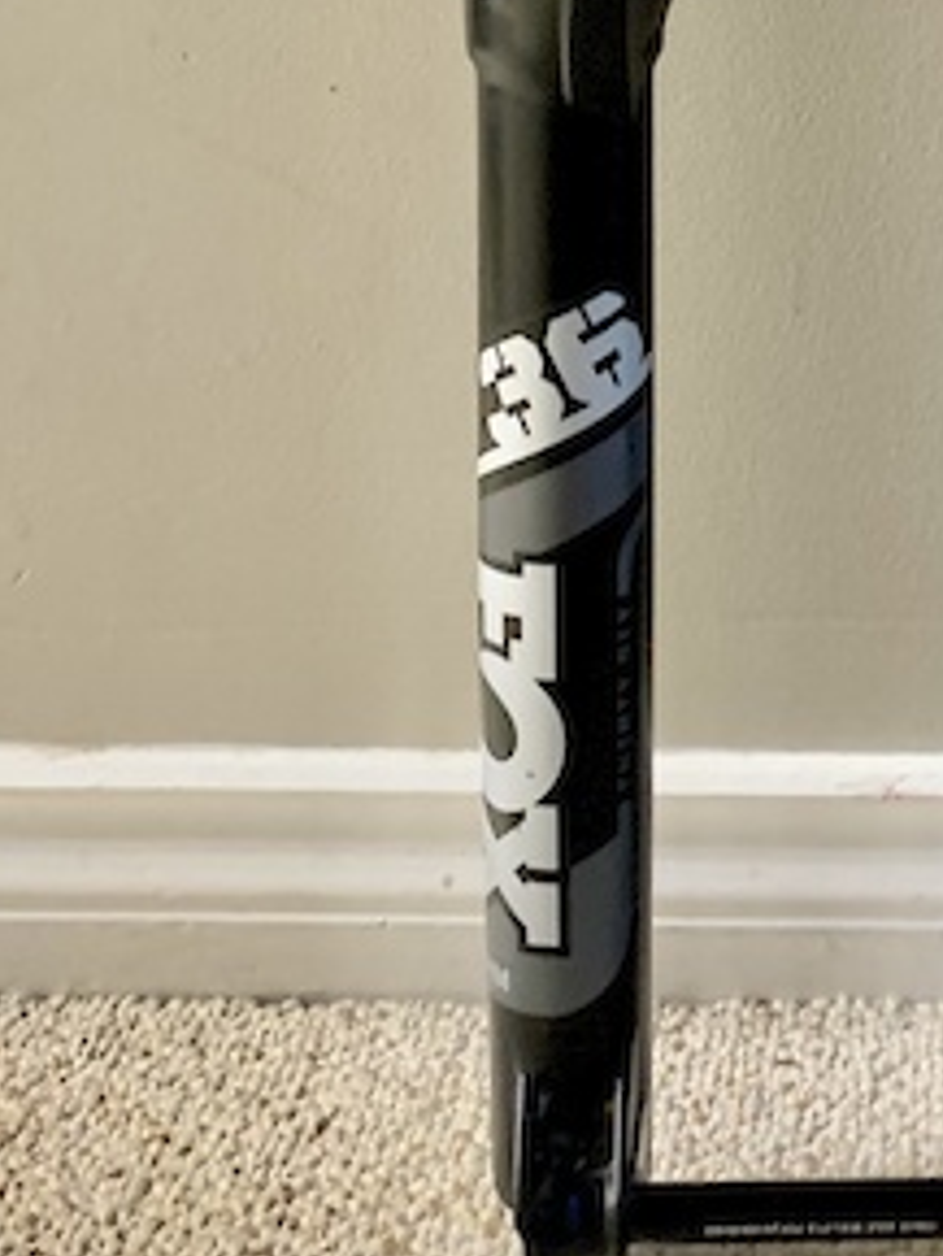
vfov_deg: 25.4
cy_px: -56
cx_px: 934
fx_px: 2613
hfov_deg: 19.9
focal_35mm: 72
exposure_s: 1/30
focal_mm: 4.25
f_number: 1.8
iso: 500
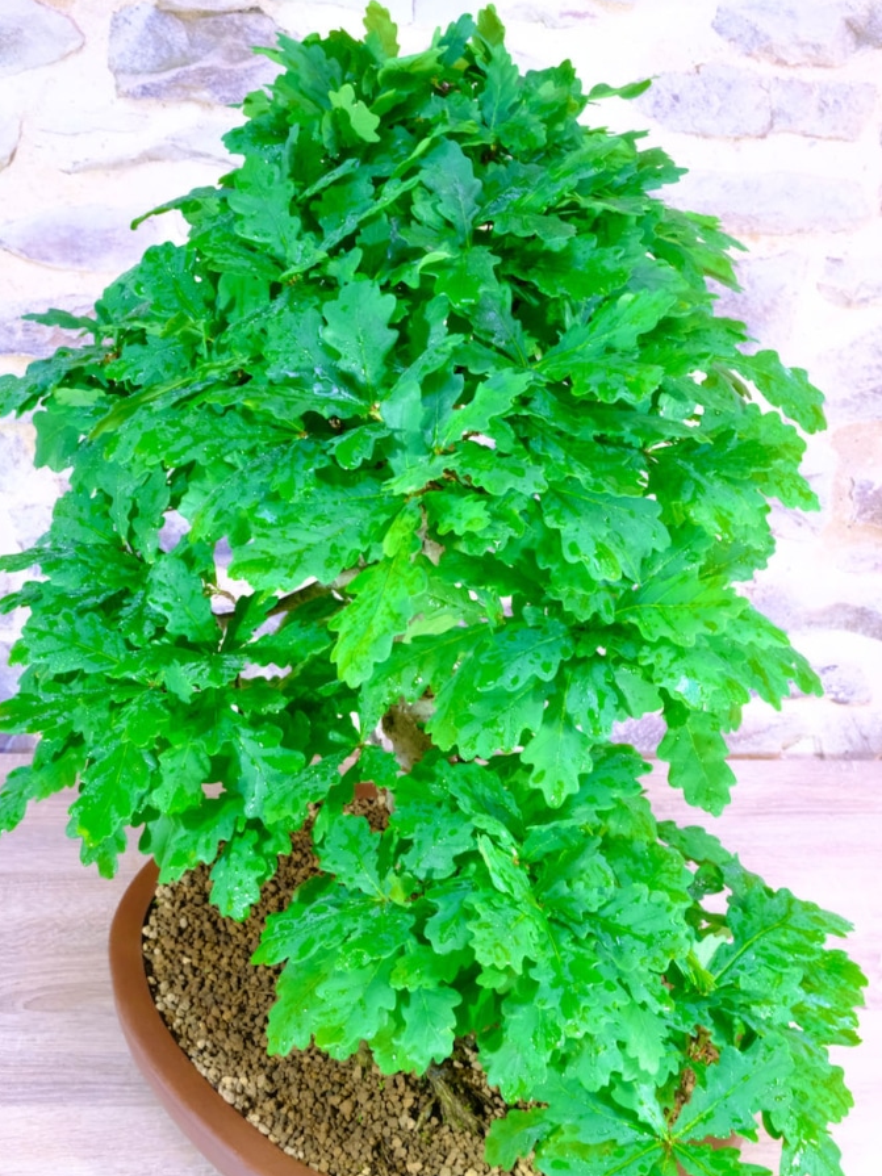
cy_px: 654
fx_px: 1563
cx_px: 438
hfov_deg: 31.5
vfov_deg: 41.2
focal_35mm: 46
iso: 3200
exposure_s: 1/15
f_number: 14
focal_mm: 27.7
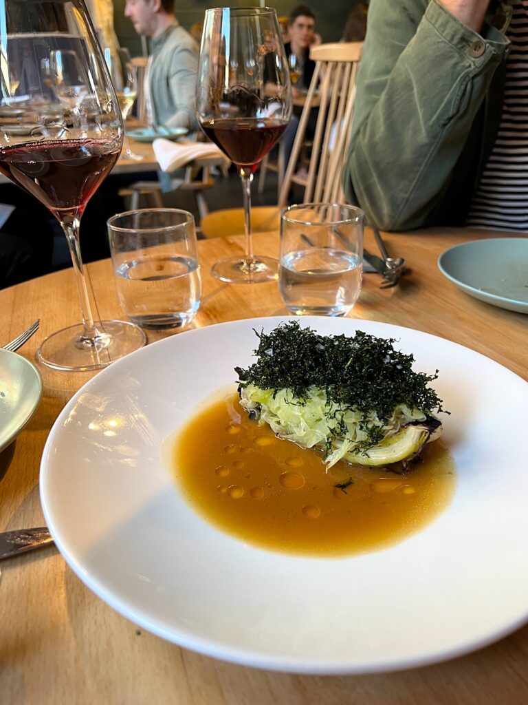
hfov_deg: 53.1
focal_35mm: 26
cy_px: 352
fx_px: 529
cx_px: 264
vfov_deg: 67.3
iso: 125
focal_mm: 5.7
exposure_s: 1/50
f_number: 1.5
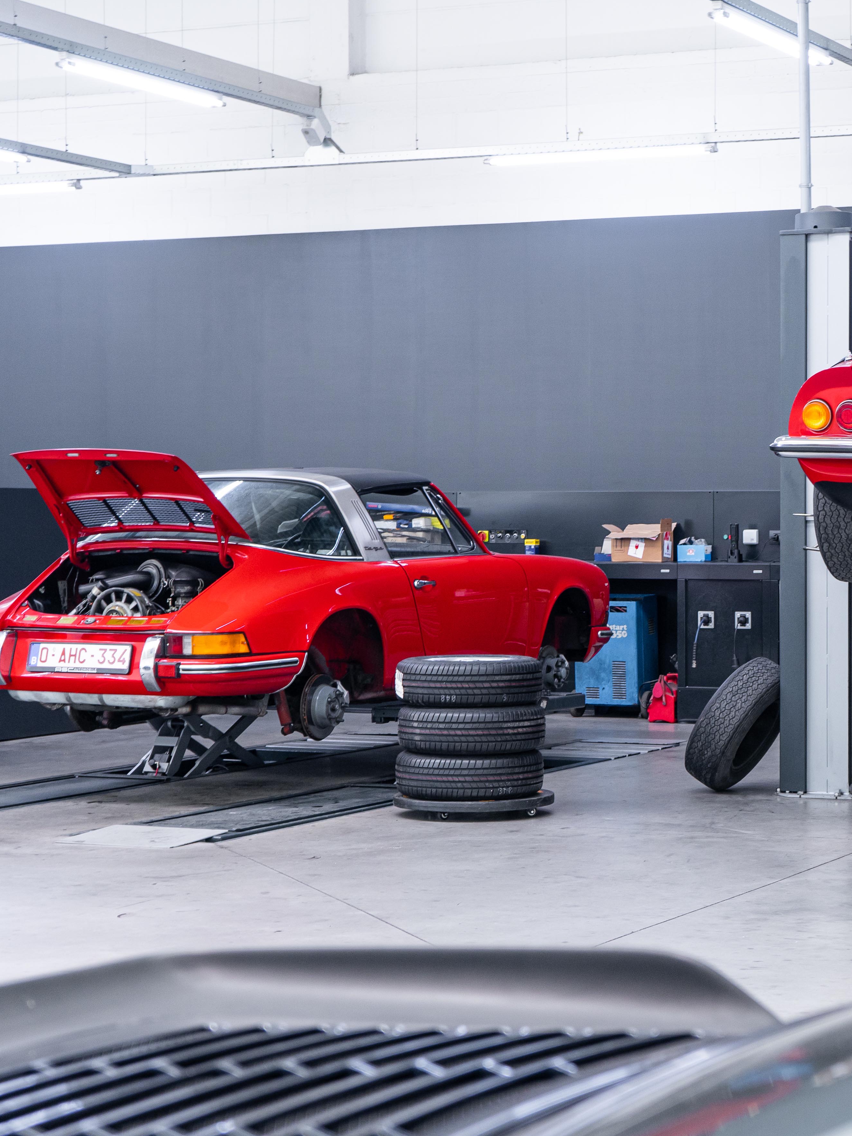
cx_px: 728
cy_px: 547
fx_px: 2494
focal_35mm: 76
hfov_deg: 19.1
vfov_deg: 25.7
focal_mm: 47
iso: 250
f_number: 5.6
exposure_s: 1/20
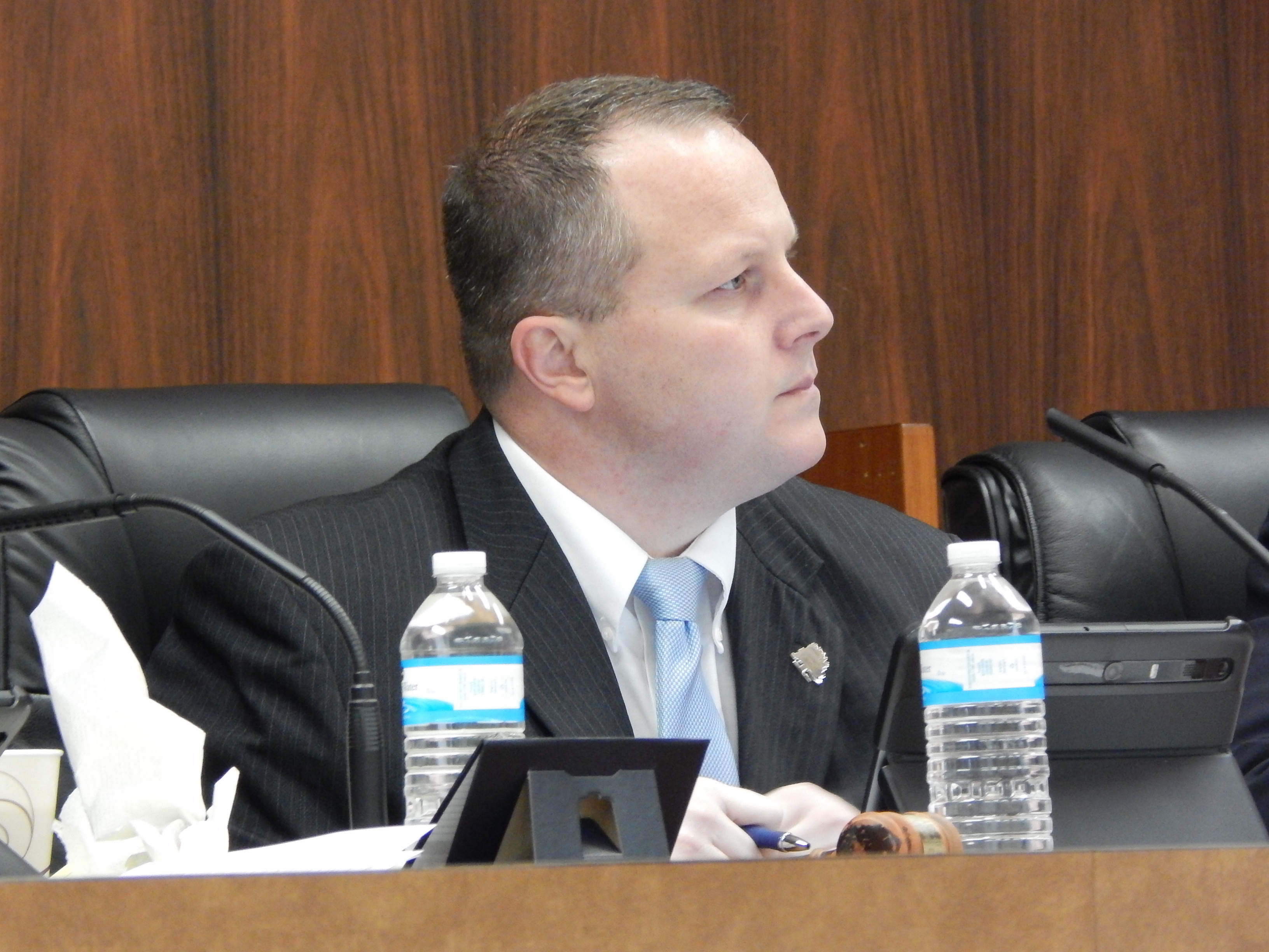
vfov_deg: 4.7
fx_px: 11658
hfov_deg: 6.2
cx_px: 634
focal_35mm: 318
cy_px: 476
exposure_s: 1/15
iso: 800
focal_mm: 56.5
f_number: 5.7
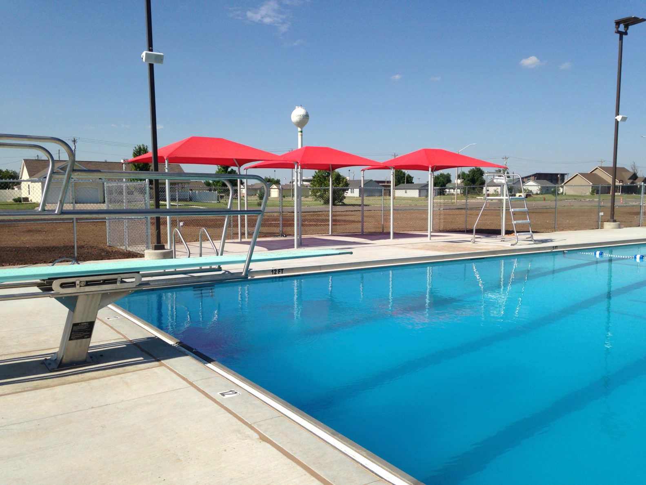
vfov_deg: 42.9
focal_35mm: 33
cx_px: 323
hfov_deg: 55.4
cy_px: 242
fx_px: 616
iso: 50
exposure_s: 1/2463
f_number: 2.4
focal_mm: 4.12
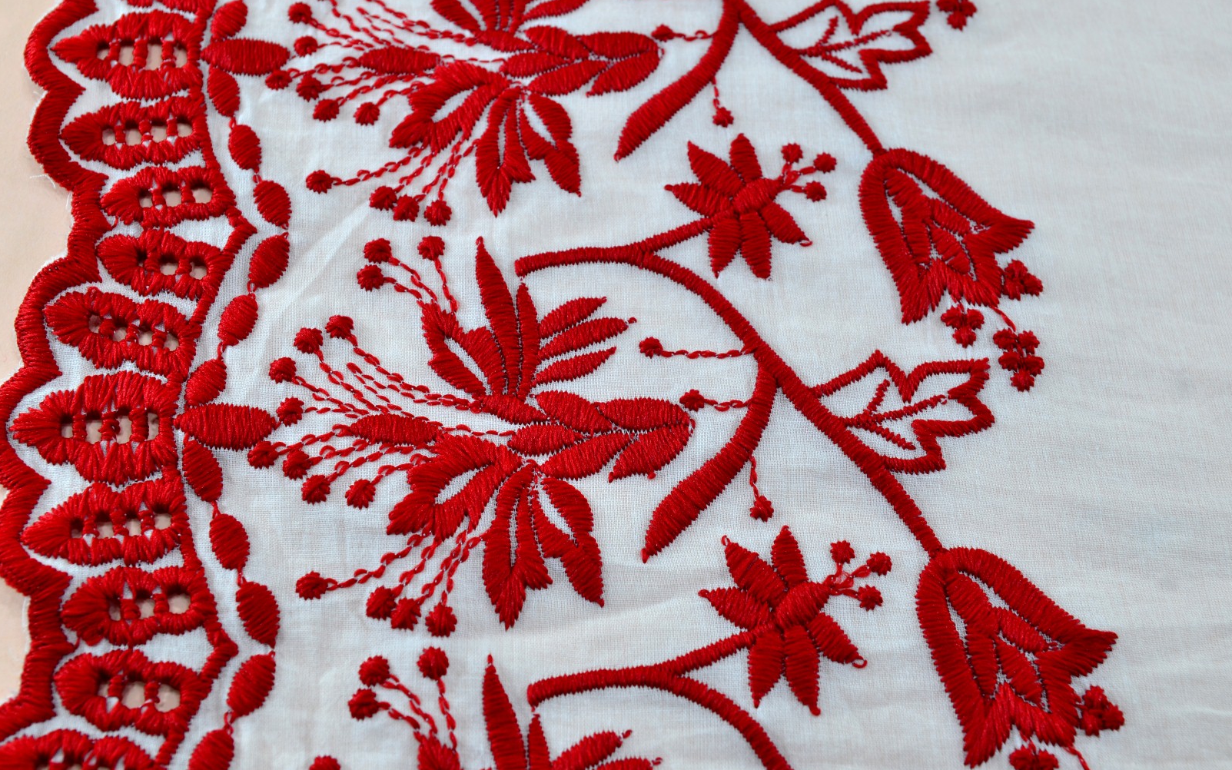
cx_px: 622
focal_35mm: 59
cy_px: 375
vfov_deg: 22.0
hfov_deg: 34.5
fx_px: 1981
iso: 125
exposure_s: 1/100
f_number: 11
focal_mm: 38
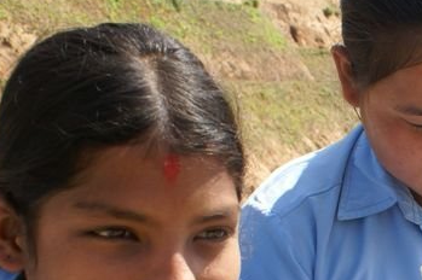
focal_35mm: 97
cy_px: 340
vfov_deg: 13.7
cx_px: 532
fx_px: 1136
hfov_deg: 19.6
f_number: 8
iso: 100
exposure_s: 1/80
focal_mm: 22
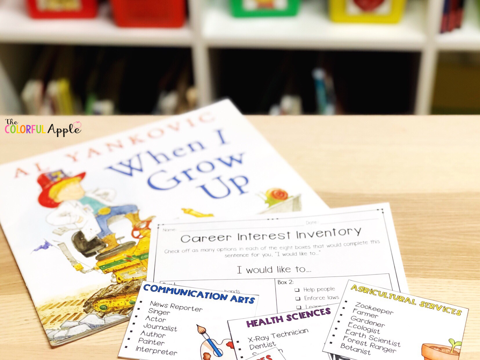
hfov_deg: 33.8
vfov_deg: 25.7
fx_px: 790
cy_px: 180
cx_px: 240
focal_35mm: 57
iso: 64
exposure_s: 1/30
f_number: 2.8
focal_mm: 6.6
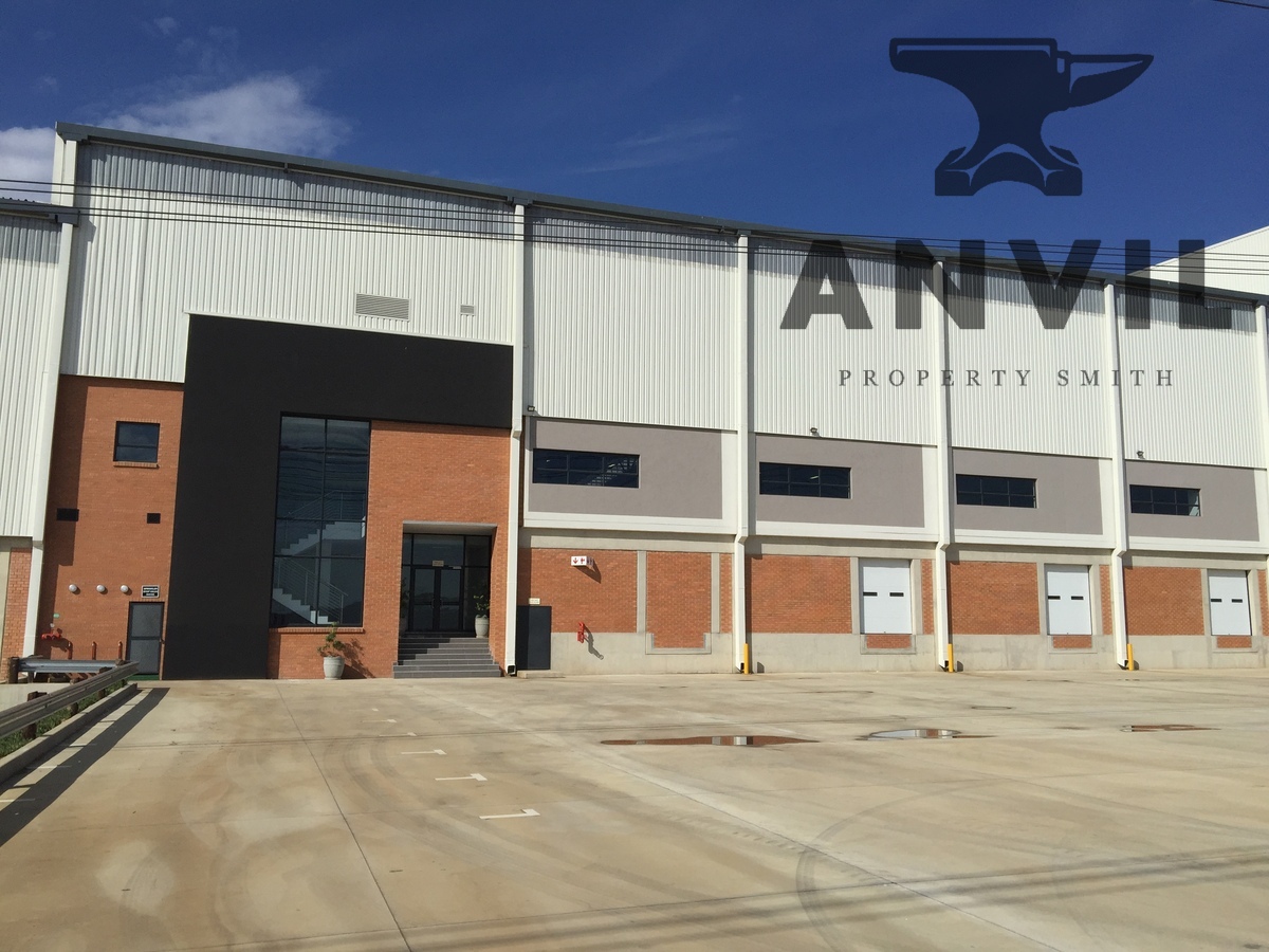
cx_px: 634
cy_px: 476
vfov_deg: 48.2
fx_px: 1063
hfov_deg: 61.7
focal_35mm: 29
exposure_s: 1/5650
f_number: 2.2
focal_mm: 4.15
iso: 32
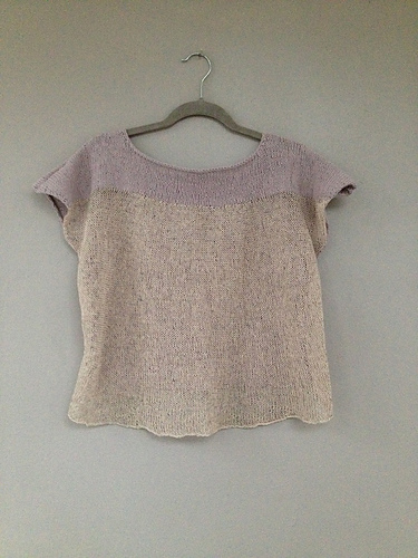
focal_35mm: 35
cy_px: 279
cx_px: 209
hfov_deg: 40.7
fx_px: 564
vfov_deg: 52.6
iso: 640
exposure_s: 1/15
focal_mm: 4.28
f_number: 2.4
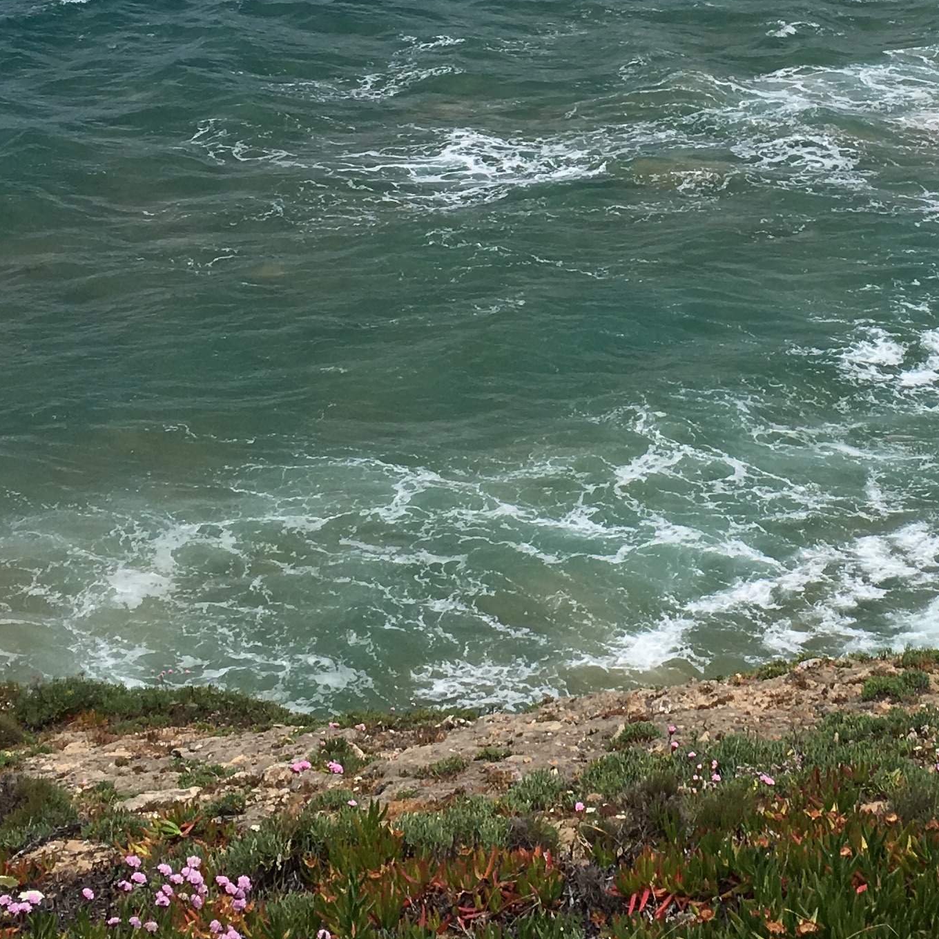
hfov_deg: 22.5
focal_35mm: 76
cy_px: 41
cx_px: 737
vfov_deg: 22.1
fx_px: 2332
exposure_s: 1/3077
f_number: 2.2
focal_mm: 4.15
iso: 25
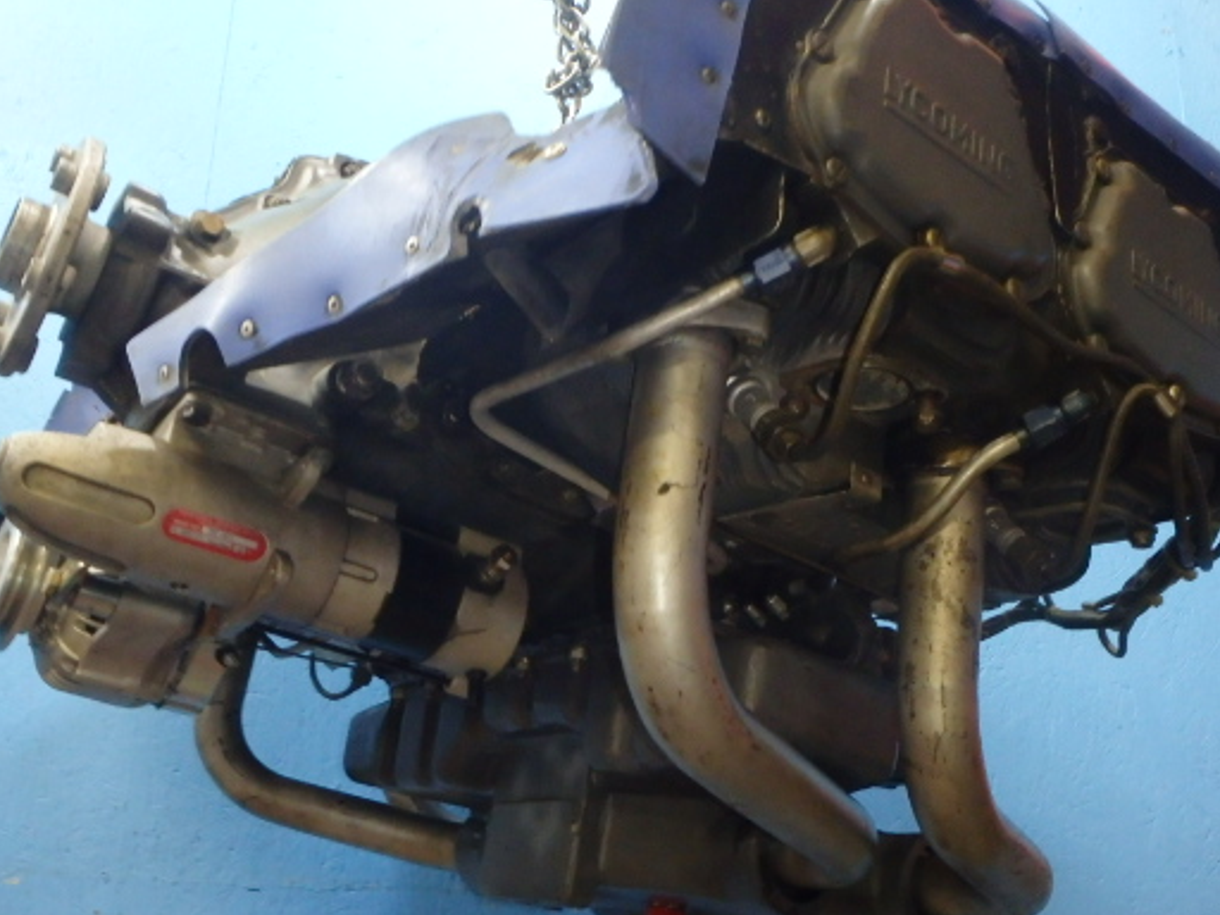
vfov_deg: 40.7
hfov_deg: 52.6
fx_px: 1234
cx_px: 591
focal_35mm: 35
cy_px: 503
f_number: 3.9
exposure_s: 1/13
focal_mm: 5
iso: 800
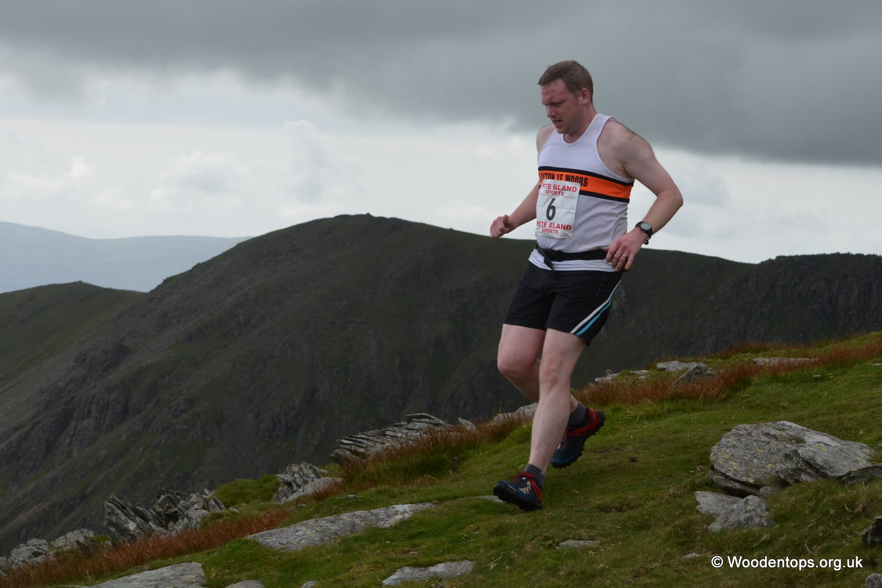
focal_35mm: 82
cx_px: 441
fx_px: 2021
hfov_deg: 24.6
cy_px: 294
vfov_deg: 16.6
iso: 400
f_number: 6.3
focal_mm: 55
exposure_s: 1/1600
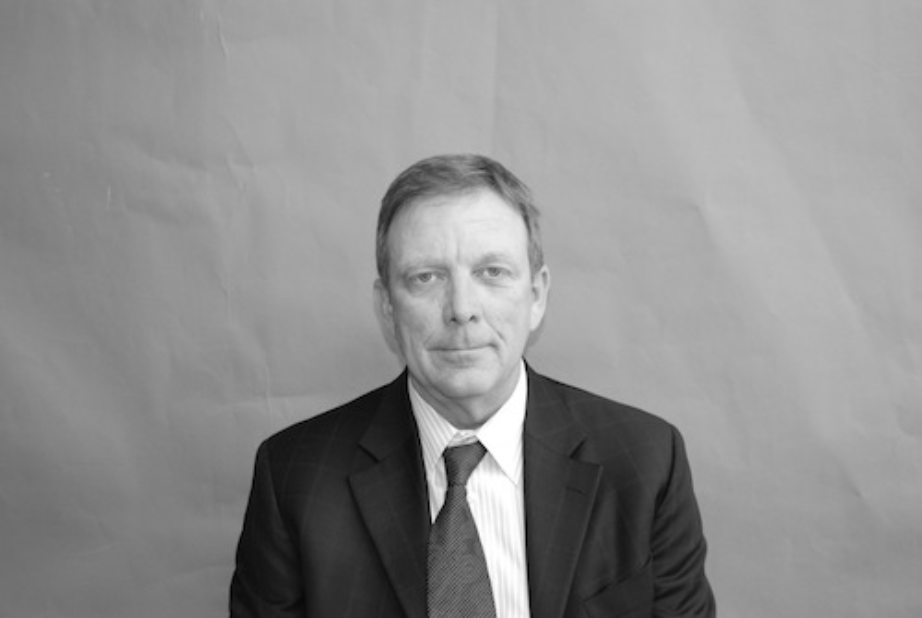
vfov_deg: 28.2
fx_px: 1231
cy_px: 309
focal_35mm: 48
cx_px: 461
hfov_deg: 41.1
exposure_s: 1/13
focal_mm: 32
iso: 200
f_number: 4.5
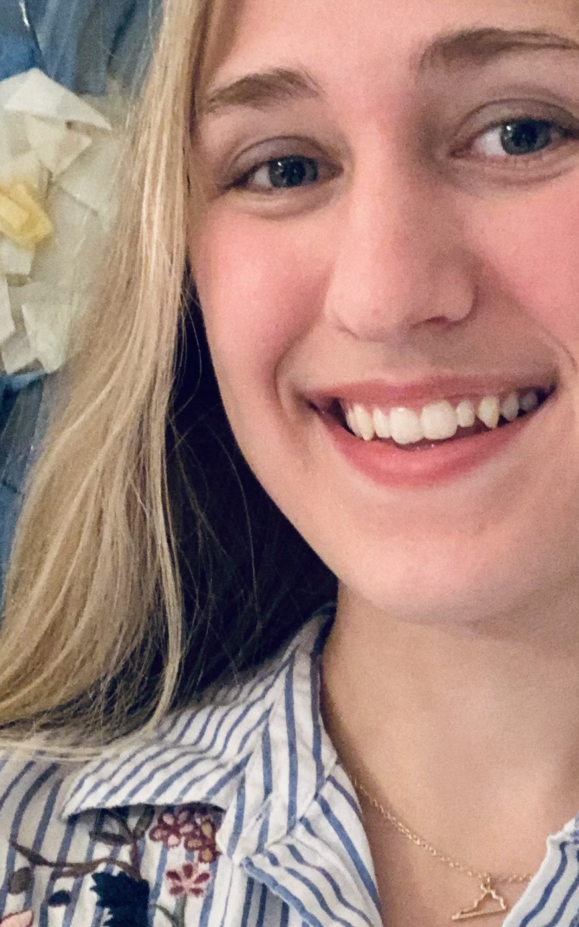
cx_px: 396
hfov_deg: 17.3
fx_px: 1894
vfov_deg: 27.5
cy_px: 452
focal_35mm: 75
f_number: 2.2
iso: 400
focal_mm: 2.87
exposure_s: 1/30
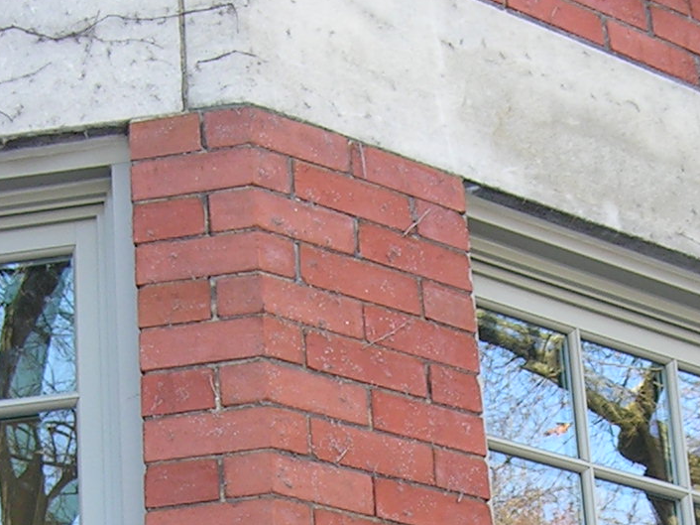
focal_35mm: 111
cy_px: 772
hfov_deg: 17.7
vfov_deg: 12.7
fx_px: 2244
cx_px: 417
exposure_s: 1/55.4
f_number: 2.9
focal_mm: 6.1
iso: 50
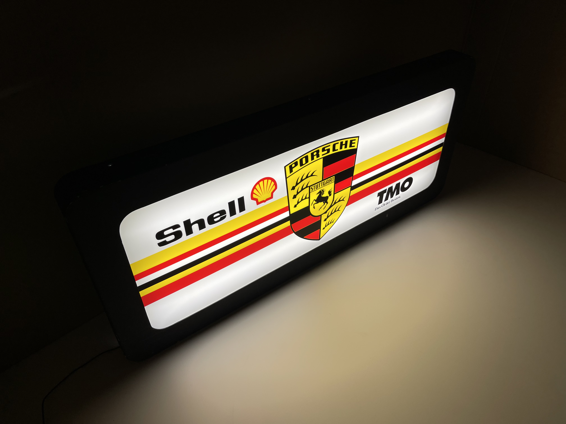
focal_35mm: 26
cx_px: 283
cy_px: 212
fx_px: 425
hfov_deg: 67.3
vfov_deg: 53.1
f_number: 1.6
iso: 32
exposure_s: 1/125
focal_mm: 5.1
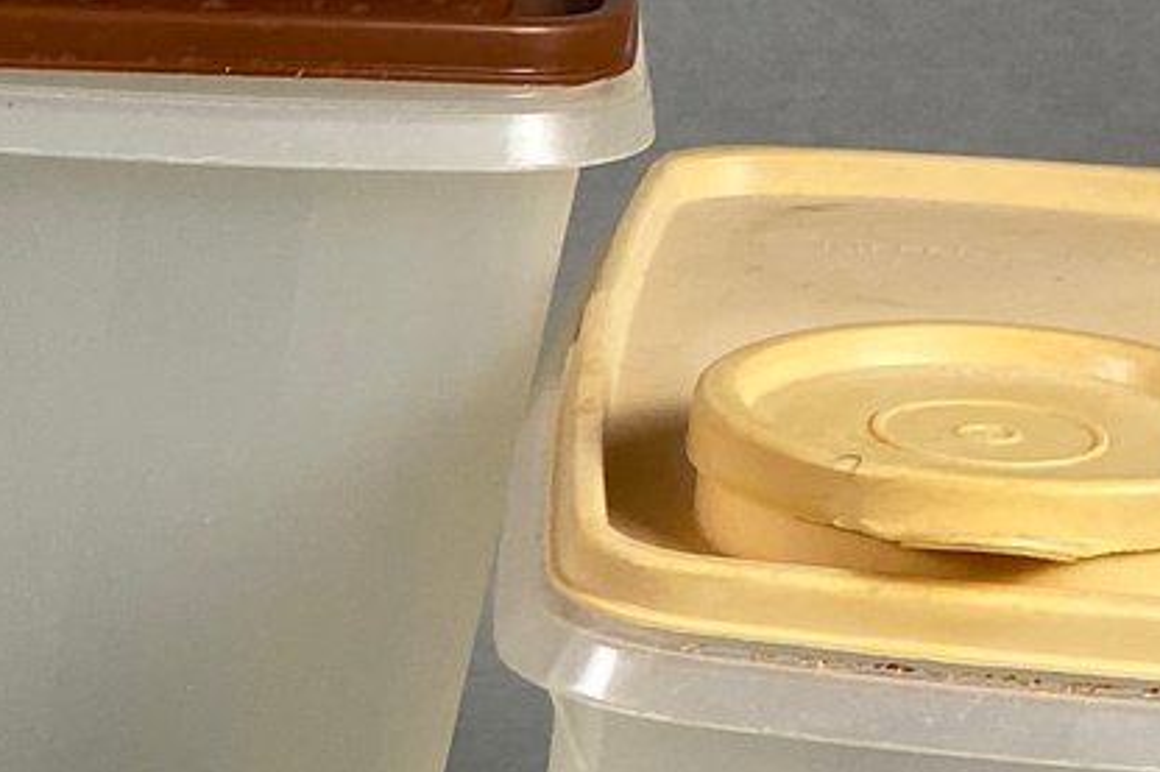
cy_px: 1460
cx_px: -1196
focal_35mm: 130
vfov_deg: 9.9
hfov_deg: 13.4
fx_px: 4187
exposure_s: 1/120
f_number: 1.8
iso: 80
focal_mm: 4.25
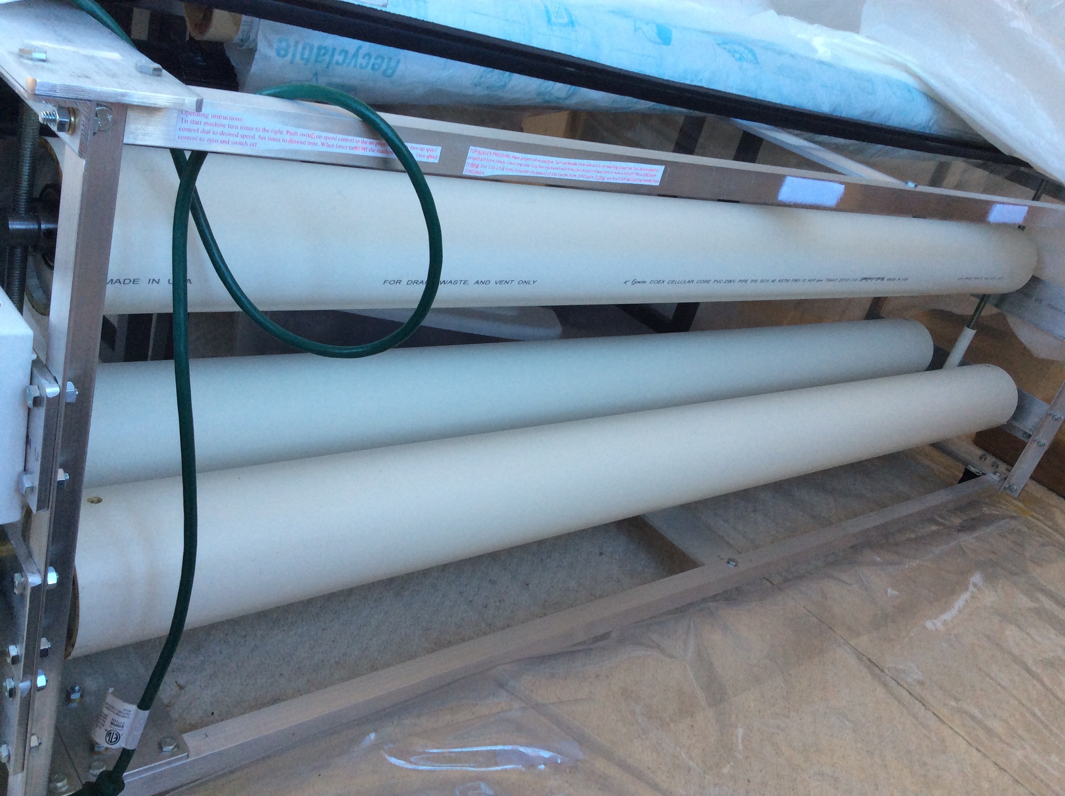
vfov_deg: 44.1
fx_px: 983
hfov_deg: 56.9
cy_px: 398
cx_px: 532
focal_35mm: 32
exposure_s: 1/24
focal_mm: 3.3
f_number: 2.4
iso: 50
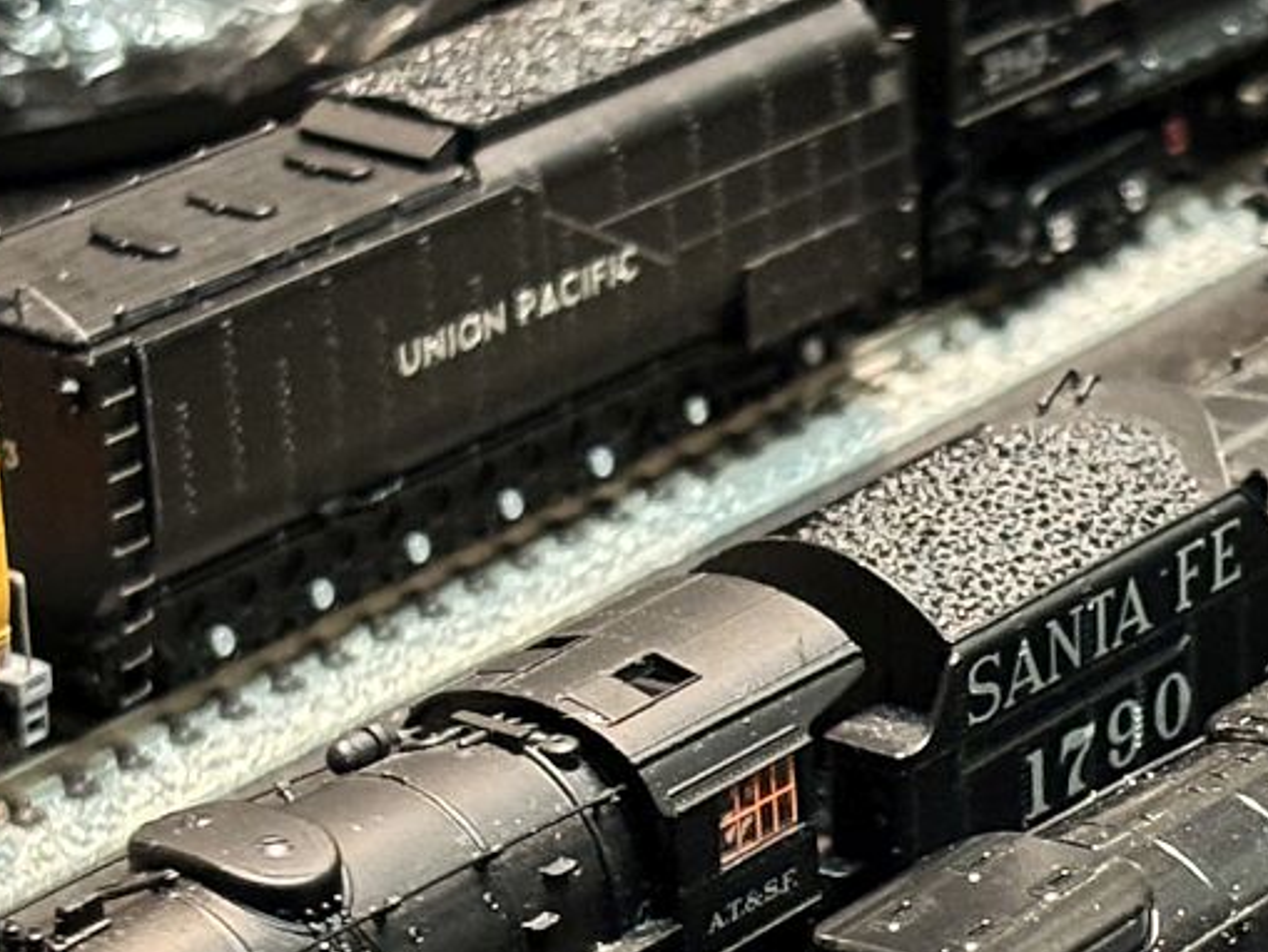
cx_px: 1081
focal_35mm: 196
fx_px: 7181
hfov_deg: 10.1
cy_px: 753
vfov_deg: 7.6
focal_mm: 5.96
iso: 320
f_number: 1.6
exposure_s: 1/25
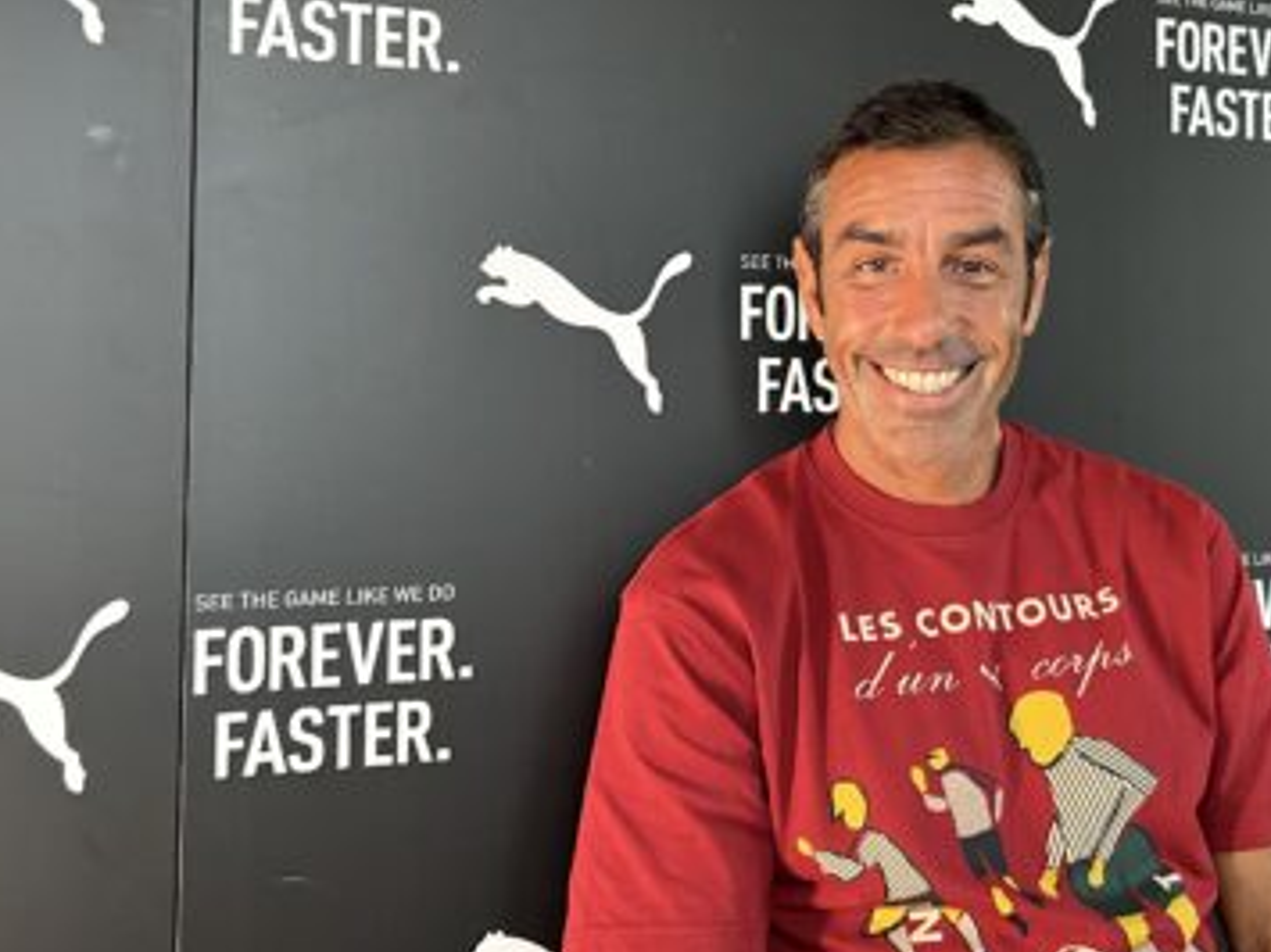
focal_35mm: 44
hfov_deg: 41.9
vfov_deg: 32.7
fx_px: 1615
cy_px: 340
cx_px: 927
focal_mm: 5.7
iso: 500
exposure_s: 1/56
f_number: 1.5
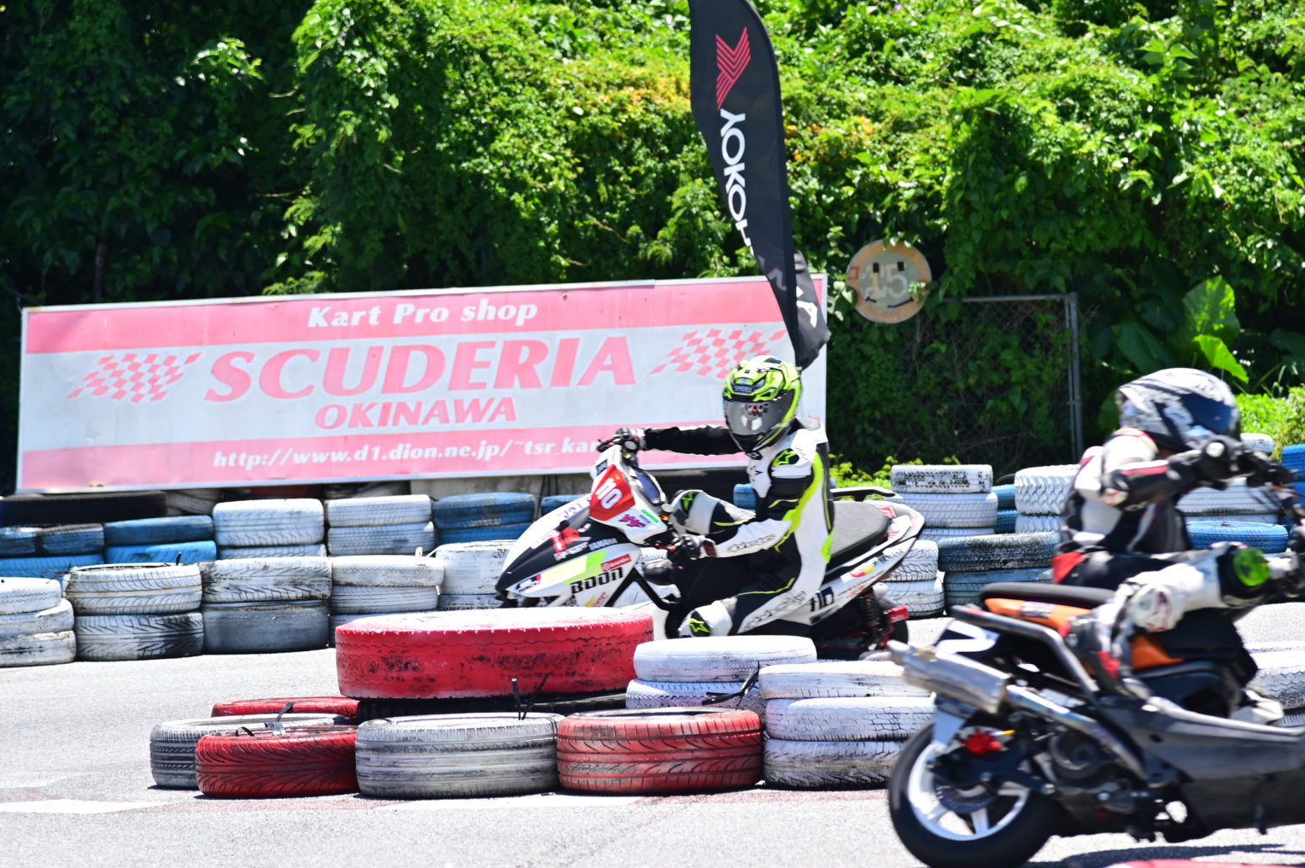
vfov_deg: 6.8
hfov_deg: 10.2
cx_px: 885
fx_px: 7282
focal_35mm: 201
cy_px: 542
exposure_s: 1/500
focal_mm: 120
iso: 100
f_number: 4
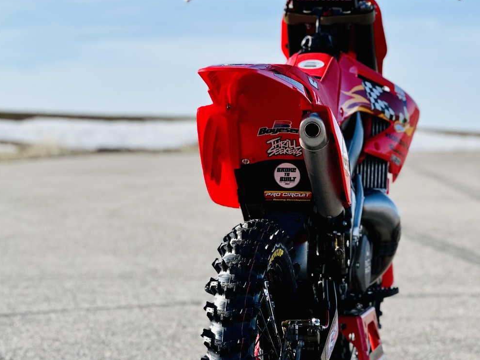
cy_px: 223
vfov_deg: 11.9
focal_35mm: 124
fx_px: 1719
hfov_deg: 15.9
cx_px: 306
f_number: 2.8
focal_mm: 9
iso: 32
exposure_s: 1/612
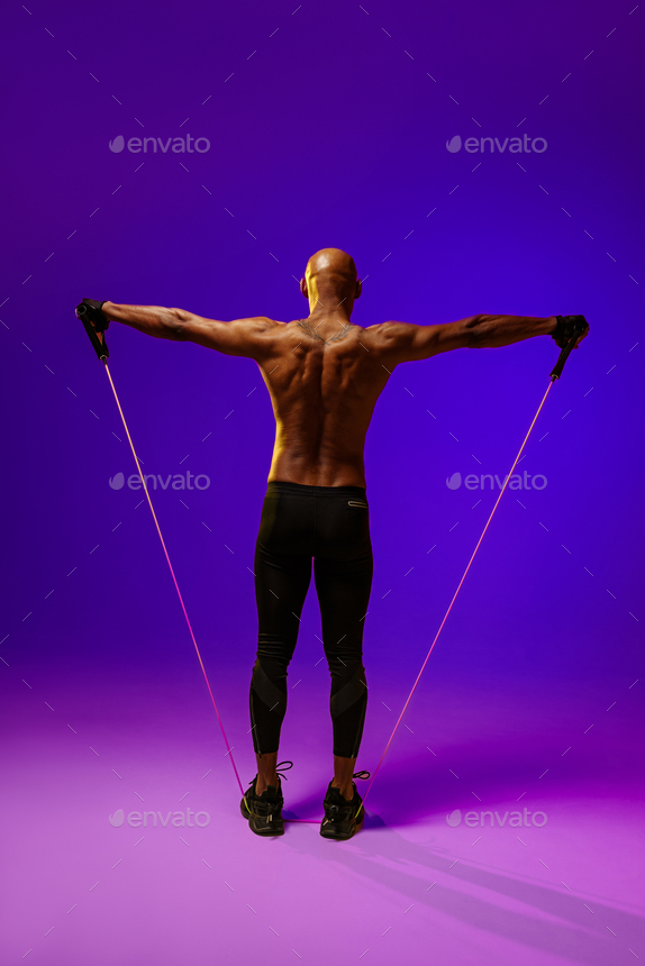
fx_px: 967
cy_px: 473
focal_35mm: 36
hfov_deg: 36.9
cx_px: 325
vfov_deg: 53.1
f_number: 5.6
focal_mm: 35
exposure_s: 1/160
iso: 200
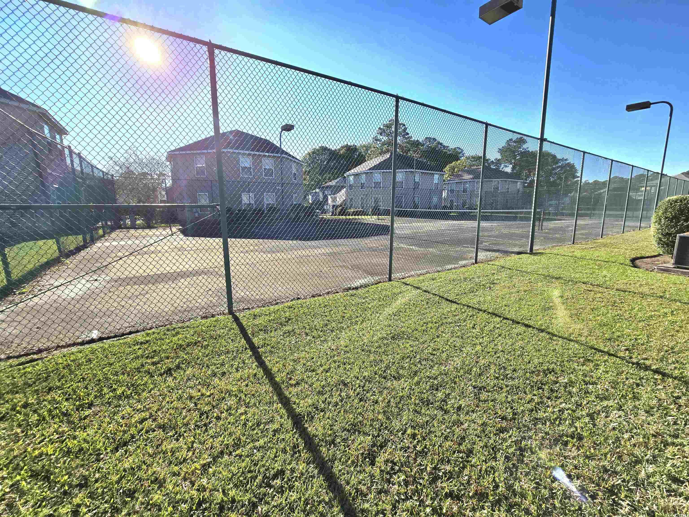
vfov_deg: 89.9
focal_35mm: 13
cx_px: 344
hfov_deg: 106.2
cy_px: 258
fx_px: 259
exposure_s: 1/2500
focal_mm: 2.2
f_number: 2.2
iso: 50
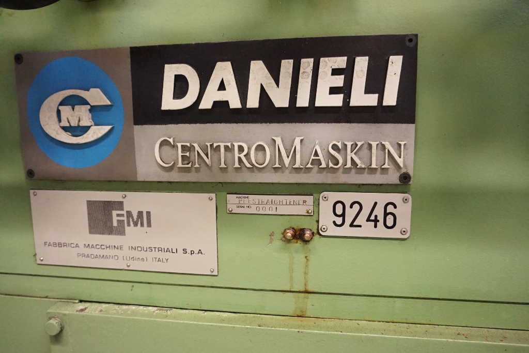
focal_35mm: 24
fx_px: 353
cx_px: 264
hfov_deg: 73.7
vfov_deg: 53.1
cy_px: 176
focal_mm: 16
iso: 3200
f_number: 3.5
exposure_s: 1/50
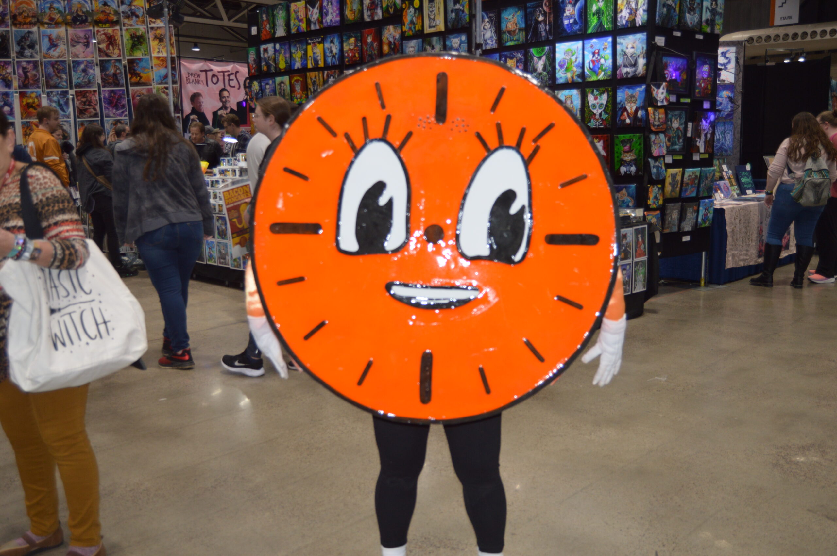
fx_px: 767
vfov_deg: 39.9
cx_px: 418
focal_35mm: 33
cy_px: 278
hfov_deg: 57.3
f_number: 3.5
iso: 400
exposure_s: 1/80
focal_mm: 22
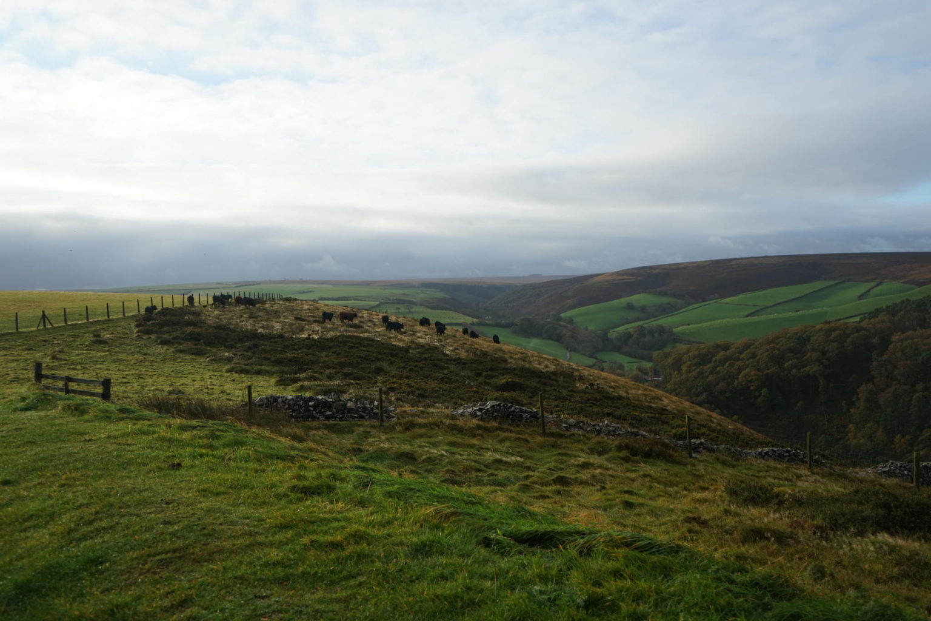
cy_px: 310
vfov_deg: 42.3
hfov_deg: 60.3
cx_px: 466
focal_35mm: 31
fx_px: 802
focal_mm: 31
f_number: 4
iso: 100
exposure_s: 1/350
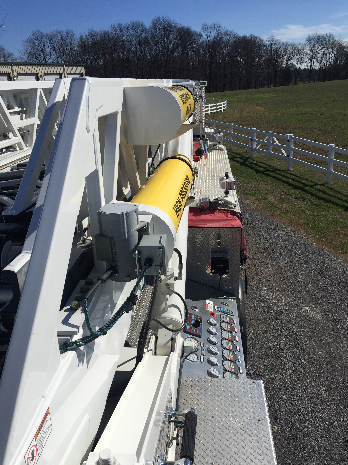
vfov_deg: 61.7
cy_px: 232
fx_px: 389
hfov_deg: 48.2
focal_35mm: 29
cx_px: 174
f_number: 2.2
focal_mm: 4.15
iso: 32
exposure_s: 1/5650
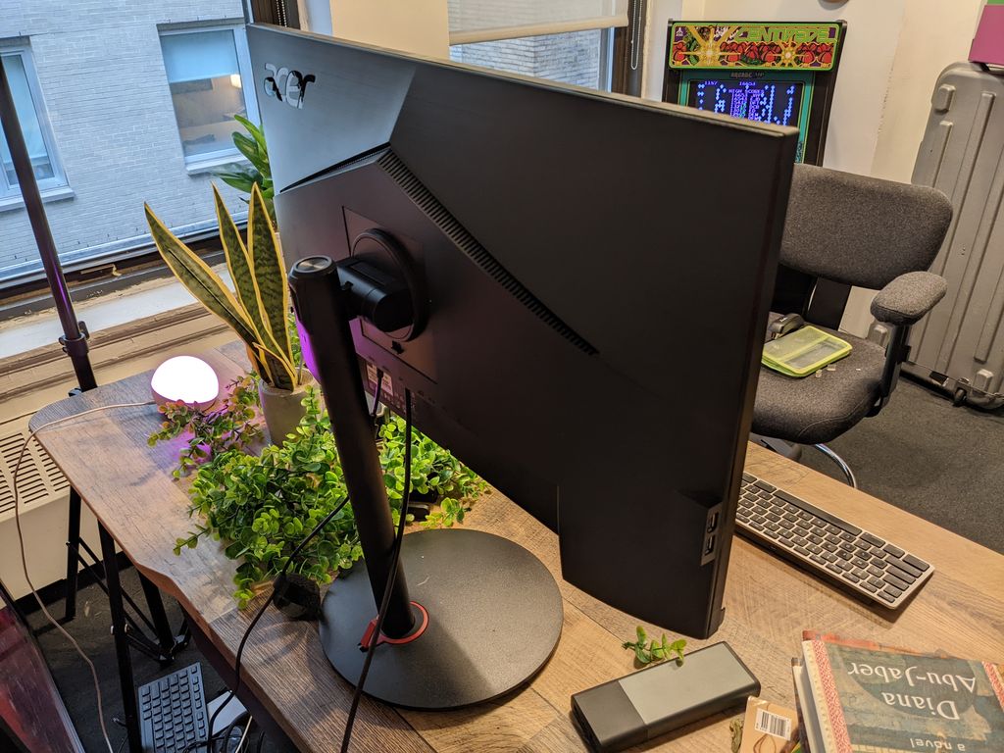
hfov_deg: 65.3
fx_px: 783
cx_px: 502
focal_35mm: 27
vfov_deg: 51.4
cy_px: 376
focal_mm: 4.38
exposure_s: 1/24
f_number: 1.73
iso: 74
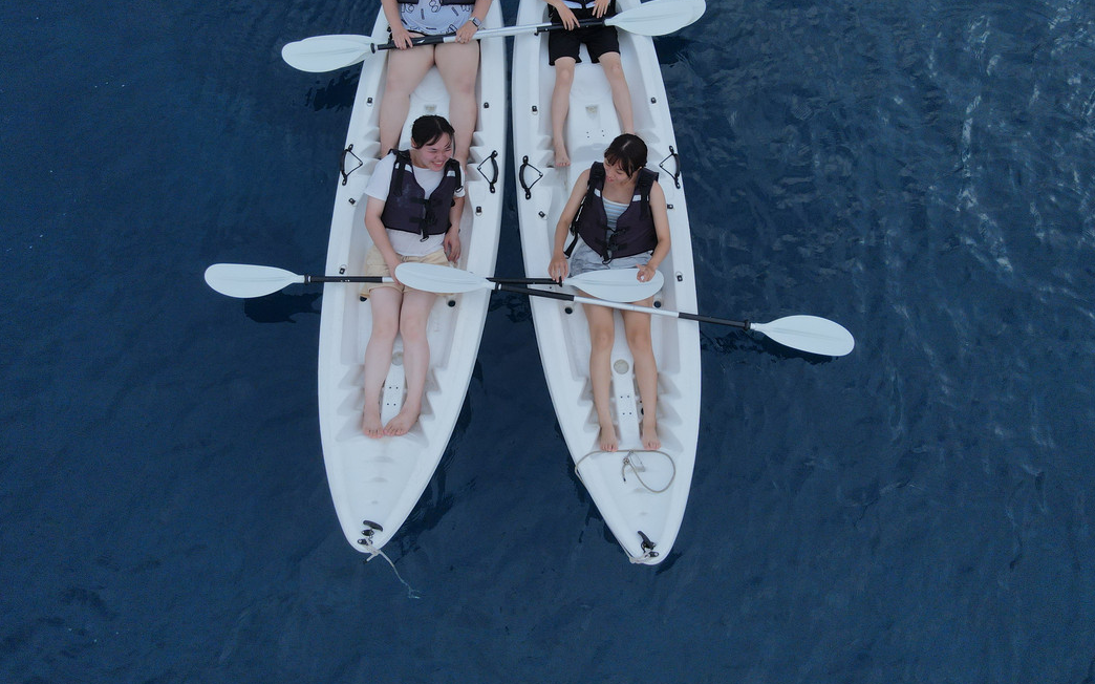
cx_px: 549
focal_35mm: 26
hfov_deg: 70.4
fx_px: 776
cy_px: 279
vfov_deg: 47.3
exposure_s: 1/500
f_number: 2.8
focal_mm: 4.5
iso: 200
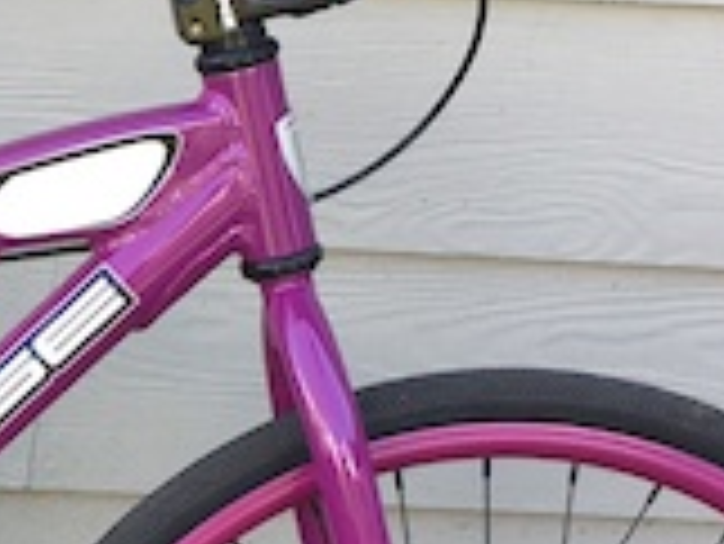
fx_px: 3014
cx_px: -292
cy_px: 562
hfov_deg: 13.1
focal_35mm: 144
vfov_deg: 10.2
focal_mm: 4.15
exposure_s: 1/120
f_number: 2.2
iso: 40
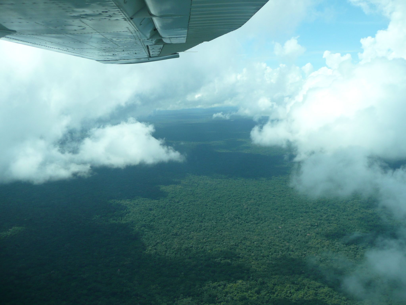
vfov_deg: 49.7
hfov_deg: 63.4
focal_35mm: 28
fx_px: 328
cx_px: 203
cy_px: 152
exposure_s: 1/640
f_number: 3.3
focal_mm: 4.6
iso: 100
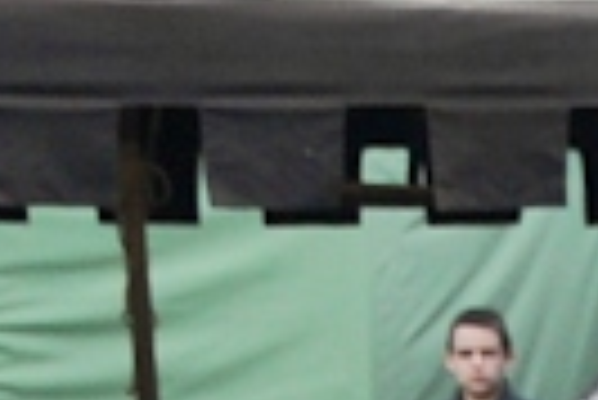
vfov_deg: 2.9
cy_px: 930
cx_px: 1861
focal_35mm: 472
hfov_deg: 4.2
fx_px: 7849
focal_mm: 42
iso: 450
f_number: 4.5
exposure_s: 1/2000
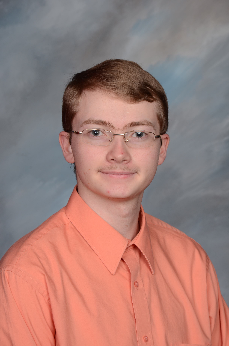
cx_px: 114
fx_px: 2013
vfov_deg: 9.8
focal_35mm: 210
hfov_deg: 6.5
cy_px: 173
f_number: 10
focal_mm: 140
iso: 200
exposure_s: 1/125
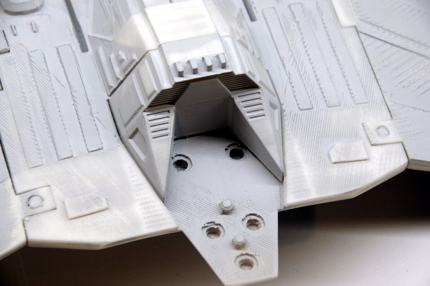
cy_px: 143
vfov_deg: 7.1
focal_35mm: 192
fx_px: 2291
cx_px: 215
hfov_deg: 10.7
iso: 800
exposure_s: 1/25
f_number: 10
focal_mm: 128
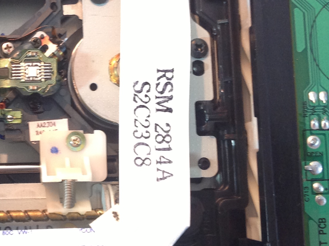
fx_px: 769
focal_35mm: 81
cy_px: 88
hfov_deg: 23.3
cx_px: 16
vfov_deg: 18.1
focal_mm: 4.28
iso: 125
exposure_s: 1/15
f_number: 2.4
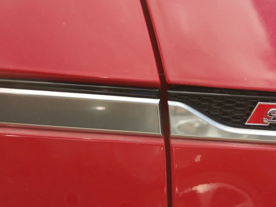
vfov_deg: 38.6
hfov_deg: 49.1
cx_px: 189
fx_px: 295
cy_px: 112
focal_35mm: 37
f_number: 1.8
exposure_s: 1/469
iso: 50
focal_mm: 5.58
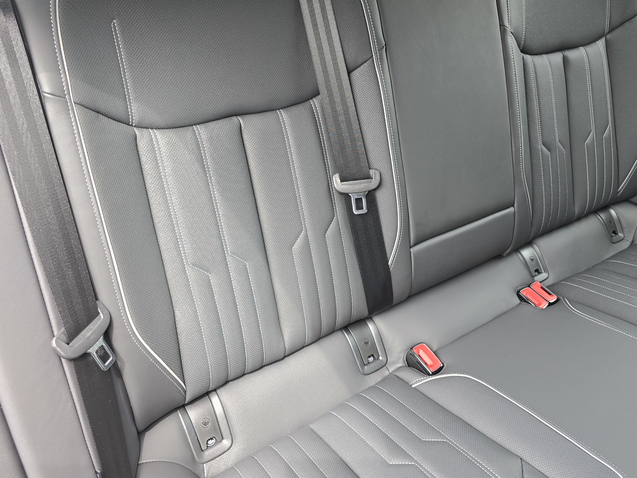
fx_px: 534
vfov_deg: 47.8
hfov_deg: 61.5
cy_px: 183
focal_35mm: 29
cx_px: 351
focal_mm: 6.3
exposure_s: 1/180
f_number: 1.7
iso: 100
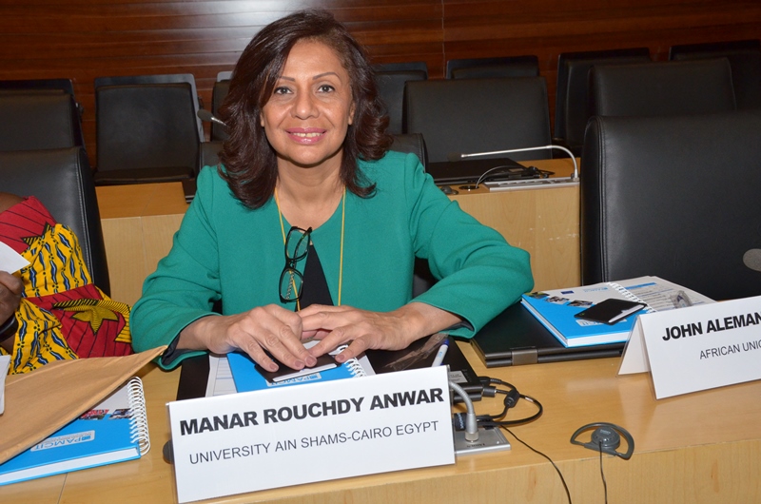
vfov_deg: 29.7
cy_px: 252
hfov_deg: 43.7
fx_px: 949
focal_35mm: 45
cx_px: 380
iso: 1600
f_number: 9
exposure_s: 1/125
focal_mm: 30
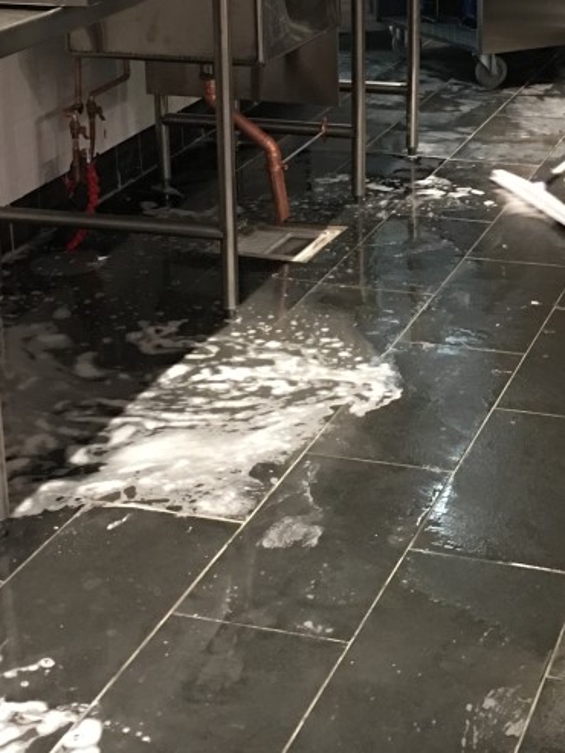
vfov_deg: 26.7
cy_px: 200
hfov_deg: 20.4
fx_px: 1566
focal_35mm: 72
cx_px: 365
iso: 125
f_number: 2.2
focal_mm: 4.15
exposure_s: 1/15
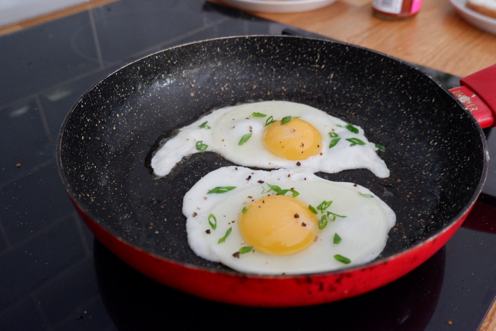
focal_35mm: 33
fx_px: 455
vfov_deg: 40.0
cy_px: 166
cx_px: 248
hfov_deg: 57.2
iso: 3200
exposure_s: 1/14
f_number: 4.2
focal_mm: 22.1
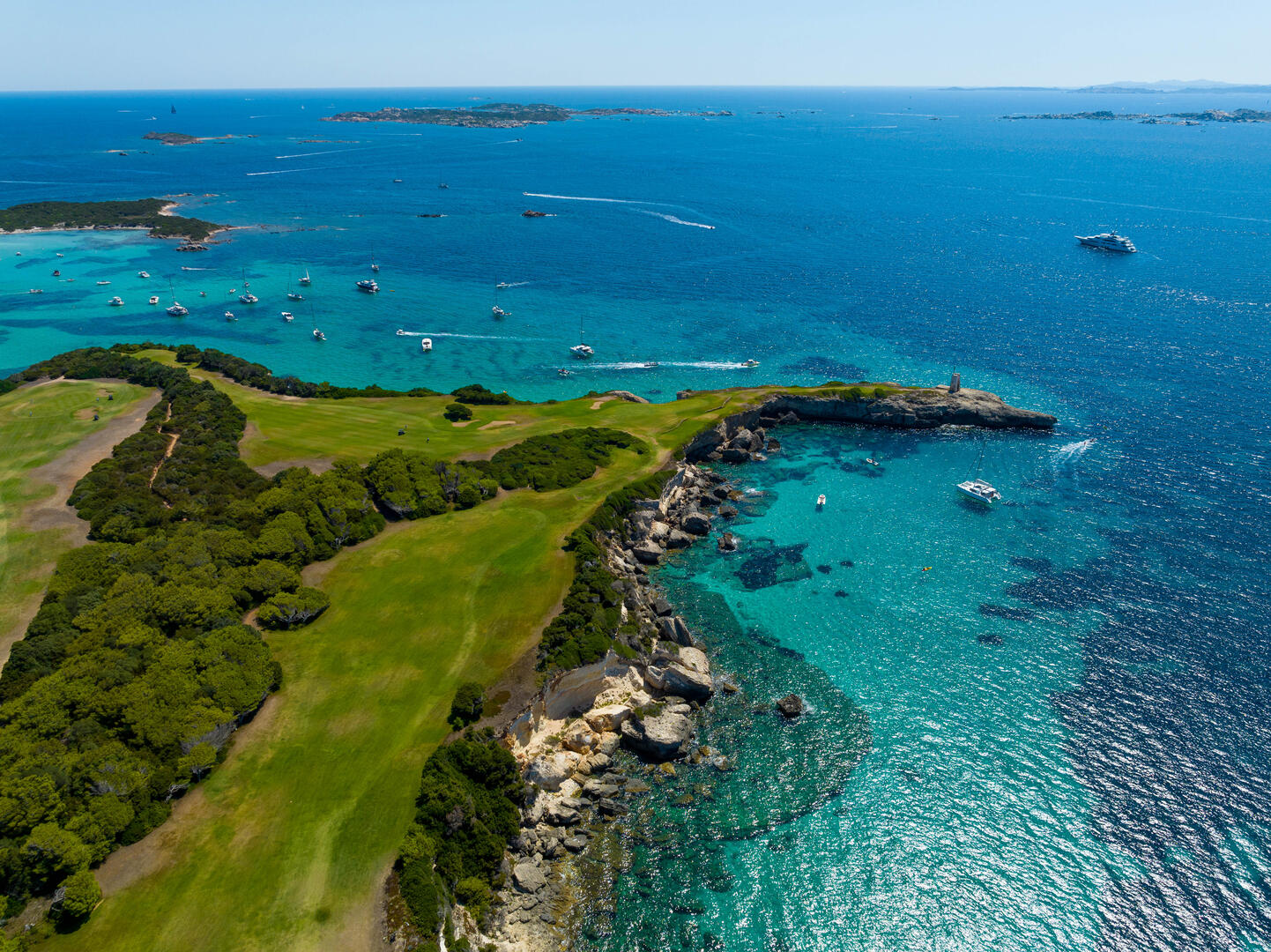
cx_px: 636
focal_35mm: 24
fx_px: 881
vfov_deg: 56.8
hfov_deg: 71.6
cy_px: 476
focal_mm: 12.3
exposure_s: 1/400
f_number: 7.1
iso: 100
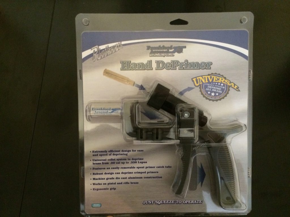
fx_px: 243
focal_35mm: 29
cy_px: 108
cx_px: 145
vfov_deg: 48.2
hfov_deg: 61.7
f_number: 2.2
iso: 400
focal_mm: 4.15
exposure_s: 1/15
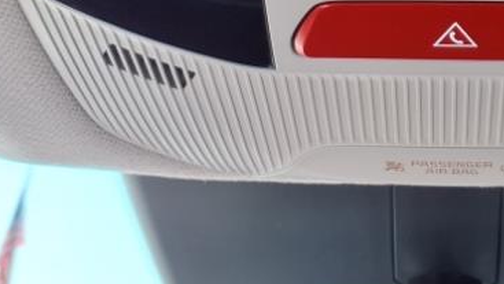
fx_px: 1097
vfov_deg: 13.3
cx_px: 424
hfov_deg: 25.3
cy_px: -230
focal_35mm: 82
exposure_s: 1/120
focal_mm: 3.58
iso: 40
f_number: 1.9
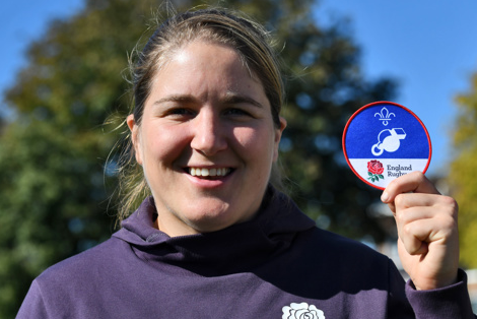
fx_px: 1578
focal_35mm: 119
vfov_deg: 11.5
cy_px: 195
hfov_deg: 17.2
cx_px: 225
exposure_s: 1/3200
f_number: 4.5
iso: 200
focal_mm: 70
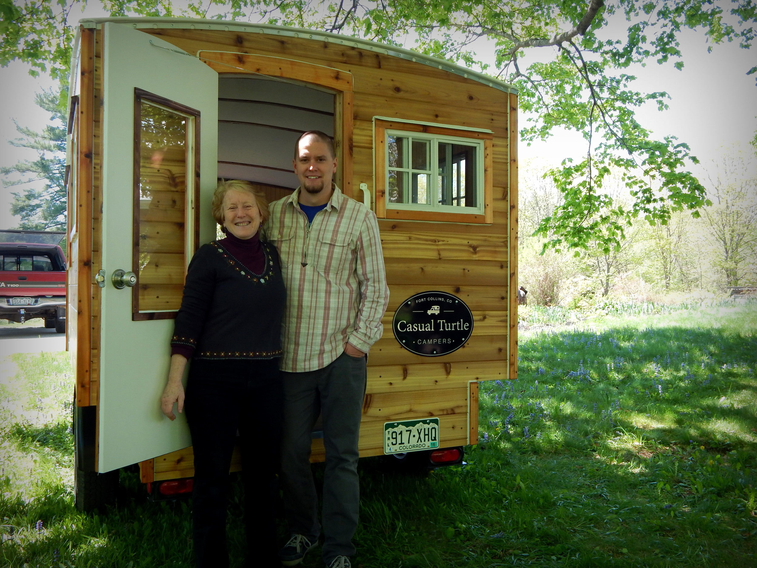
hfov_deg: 58.4
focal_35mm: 31
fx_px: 678
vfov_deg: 45.4
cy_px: 284
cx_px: 378
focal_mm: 5.6
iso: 125
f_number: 3.2
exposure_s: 1/200
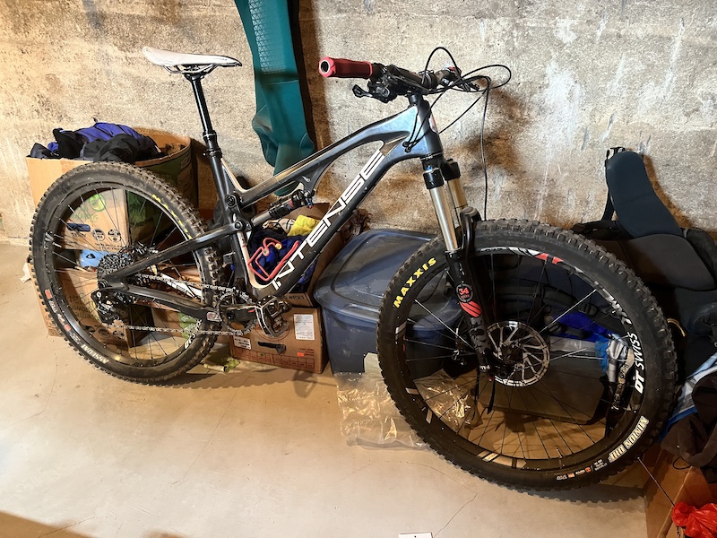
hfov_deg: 67.3
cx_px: 358
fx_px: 539
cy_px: 269
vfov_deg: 53.1
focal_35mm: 26
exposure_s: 1/30
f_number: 1.6
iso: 500
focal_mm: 5.1
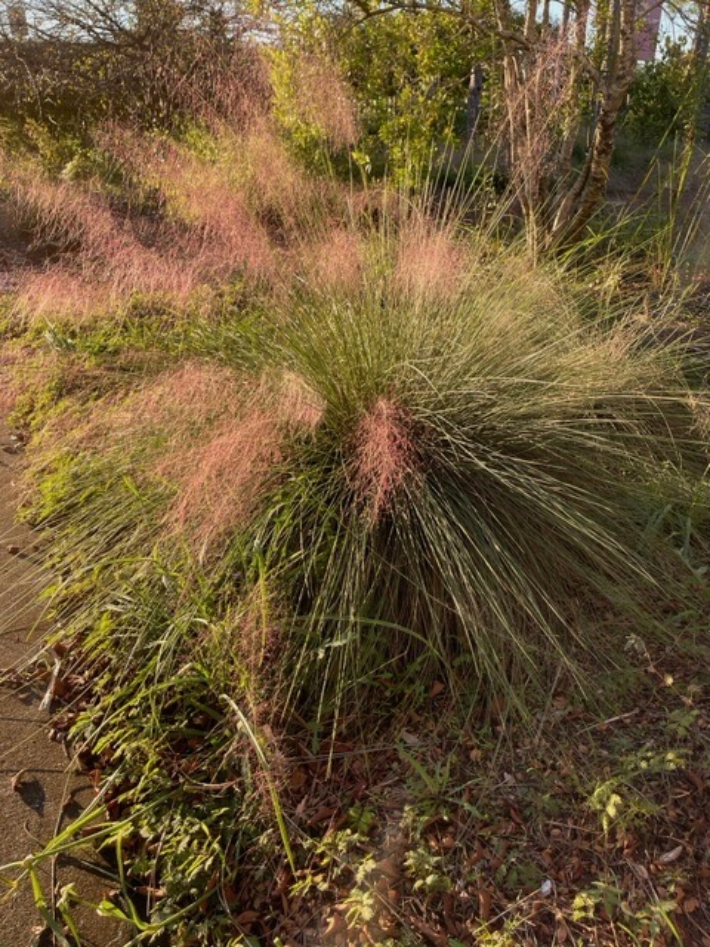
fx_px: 711
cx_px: 355
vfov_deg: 67.3
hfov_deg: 53.1
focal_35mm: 26
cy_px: 474
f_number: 1.6
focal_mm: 5.1
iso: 32
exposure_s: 1/413
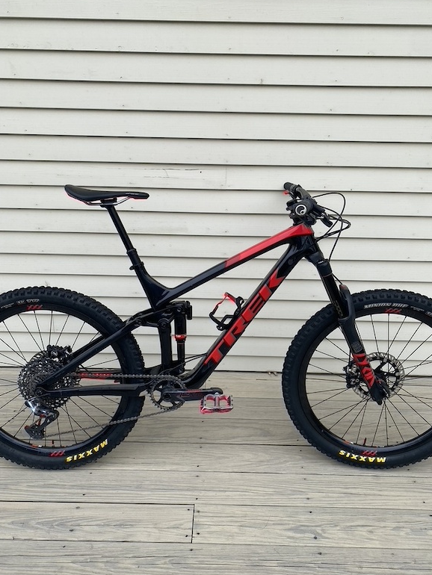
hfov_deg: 51.4
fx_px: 449
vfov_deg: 65.3
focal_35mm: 27
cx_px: 217
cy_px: 290
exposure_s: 1/502
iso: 32
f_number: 1.8
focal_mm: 4.25
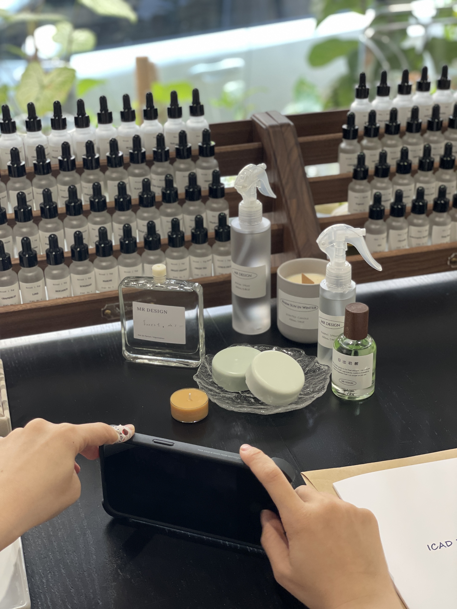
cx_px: 228
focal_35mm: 52
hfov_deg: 28.0
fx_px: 915
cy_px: 304
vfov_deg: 36.8
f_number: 2
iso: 160
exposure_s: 1/60
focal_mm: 6
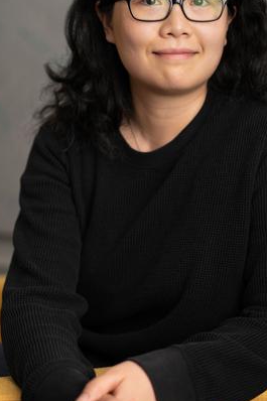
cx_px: 205
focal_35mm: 88
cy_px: 203
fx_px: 980
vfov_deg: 23.1
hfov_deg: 15.4
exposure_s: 1/1000
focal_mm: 50
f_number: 2
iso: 320
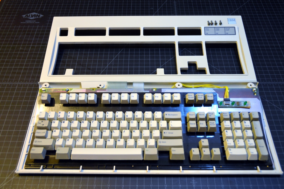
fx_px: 284
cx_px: 142
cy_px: 94
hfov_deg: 53.2
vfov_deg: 36.8
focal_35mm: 36
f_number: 3.8
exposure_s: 1/25
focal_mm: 24
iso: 400
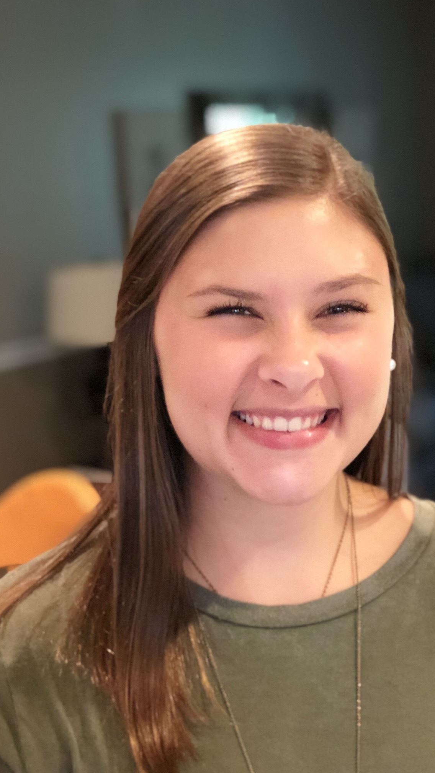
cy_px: 388
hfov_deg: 19.1
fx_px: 1292
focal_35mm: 63
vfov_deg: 33.3
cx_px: 285
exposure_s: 1/60
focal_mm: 6.6
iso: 1250
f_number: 2.8
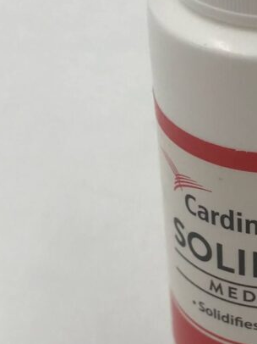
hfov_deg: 15.7
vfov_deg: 21.3
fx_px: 912
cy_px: 174
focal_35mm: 92
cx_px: 263
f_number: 1.8
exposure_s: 1/270
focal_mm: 3.99
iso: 20
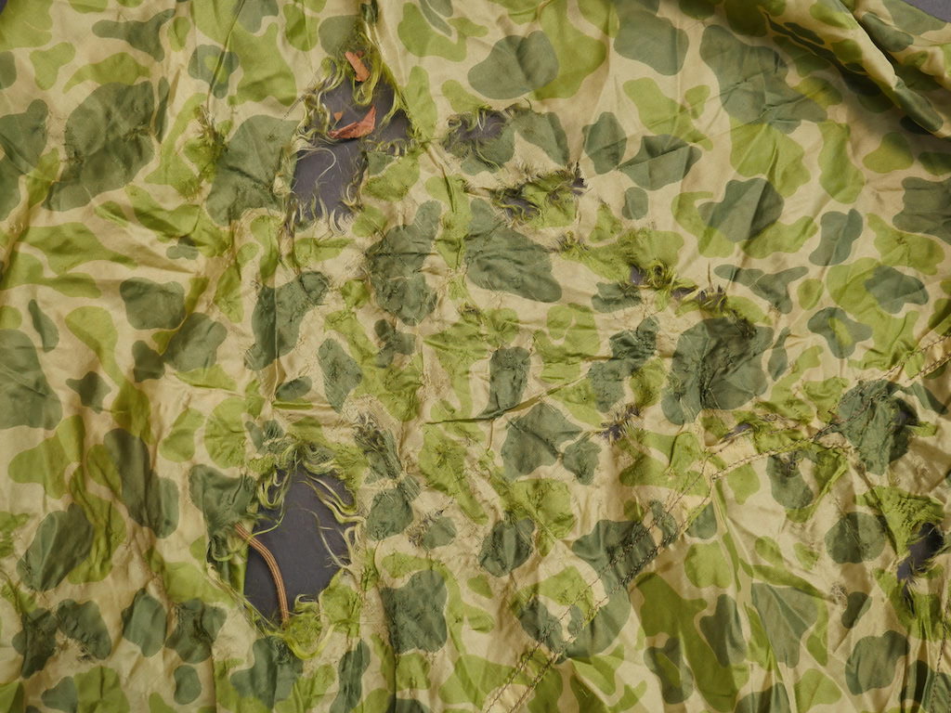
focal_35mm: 36
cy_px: 356
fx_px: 989
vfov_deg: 39.7
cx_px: 476
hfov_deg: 51.4
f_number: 3.2
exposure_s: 1/50
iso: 400
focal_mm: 18
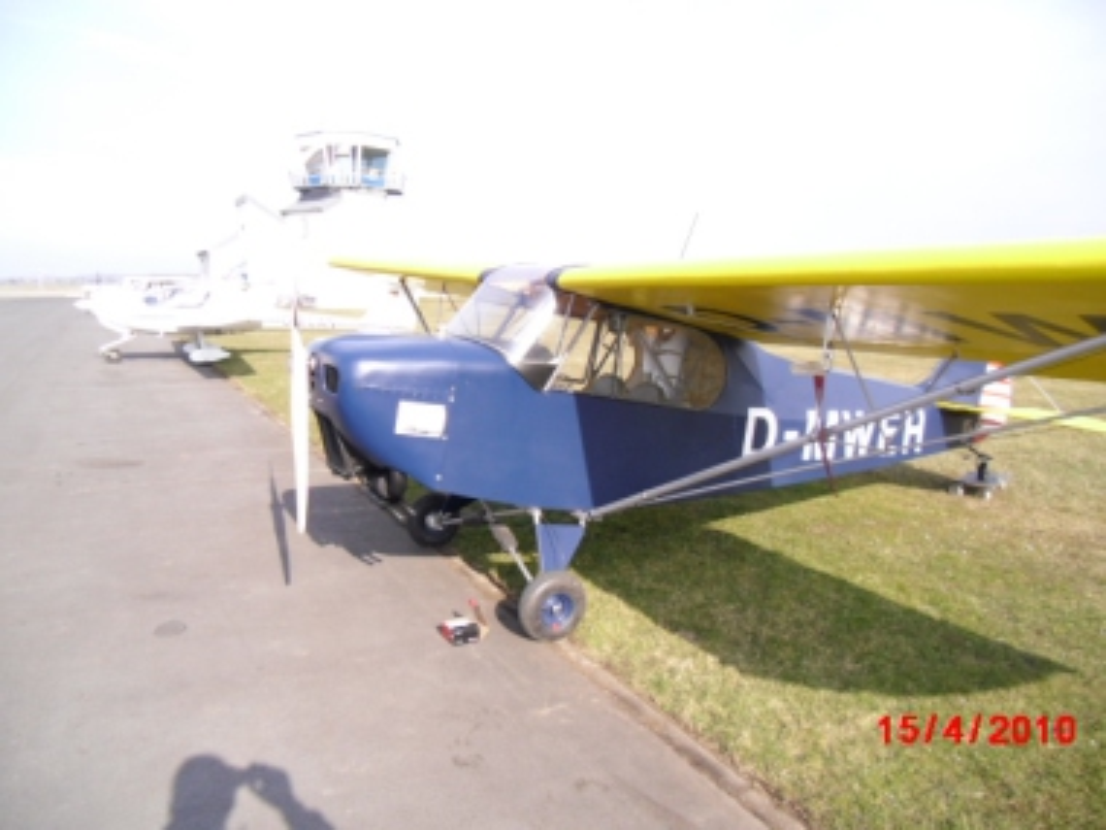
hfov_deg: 65.3
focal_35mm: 27
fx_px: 863
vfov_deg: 51.4
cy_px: 415
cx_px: 553
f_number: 3.2
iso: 200
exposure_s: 1/800
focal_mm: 4.9
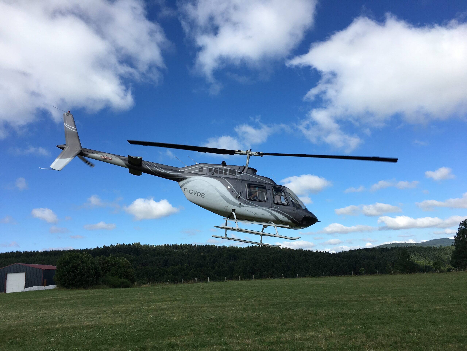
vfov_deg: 48.2
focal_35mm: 29
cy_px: 176
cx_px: 234
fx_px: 391
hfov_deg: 61.7
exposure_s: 1/1637
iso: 25
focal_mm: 4.15
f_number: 2.2
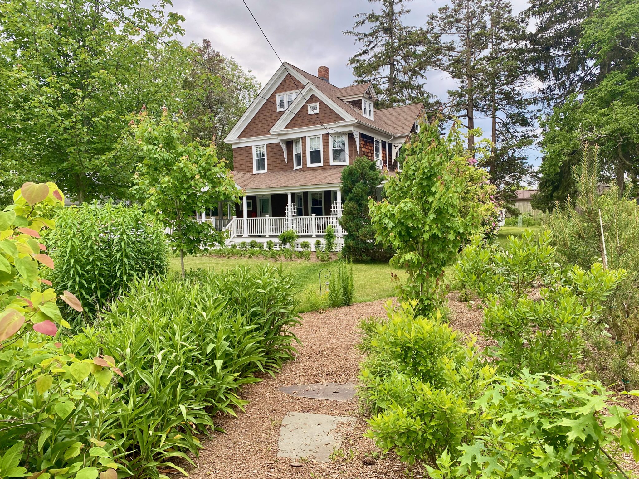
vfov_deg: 53.1
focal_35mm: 26
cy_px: 240
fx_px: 480
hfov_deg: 67.3
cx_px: 320
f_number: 1.8
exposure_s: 1/181
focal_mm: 4.25
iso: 32
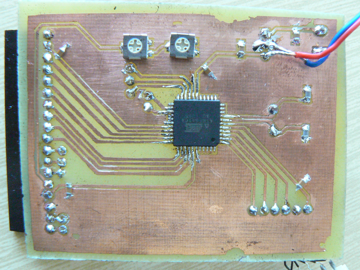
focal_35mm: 36
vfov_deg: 39.7
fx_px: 374
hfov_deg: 51.4
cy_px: 135
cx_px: 180
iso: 400
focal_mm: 6
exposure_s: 1/10
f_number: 5
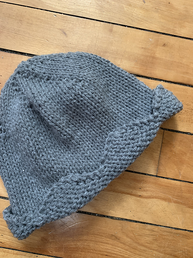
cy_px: 129
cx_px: 96
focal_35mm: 26
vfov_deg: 67.3
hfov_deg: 53.1
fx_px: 193
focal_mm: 4.25
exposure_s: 1/60
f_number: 1.8
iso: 250
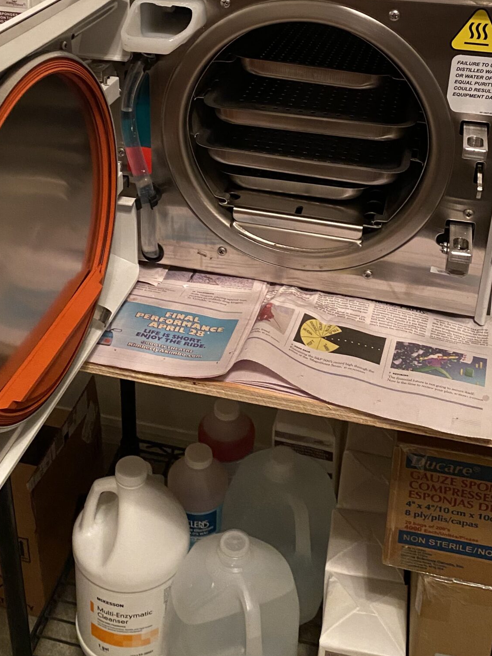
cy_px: 148
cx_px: 196
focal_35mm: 44
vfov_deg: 41.4
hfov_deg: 32.8
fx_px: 834
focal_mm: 4.25
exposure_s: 1/40
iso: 500
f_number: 1.8
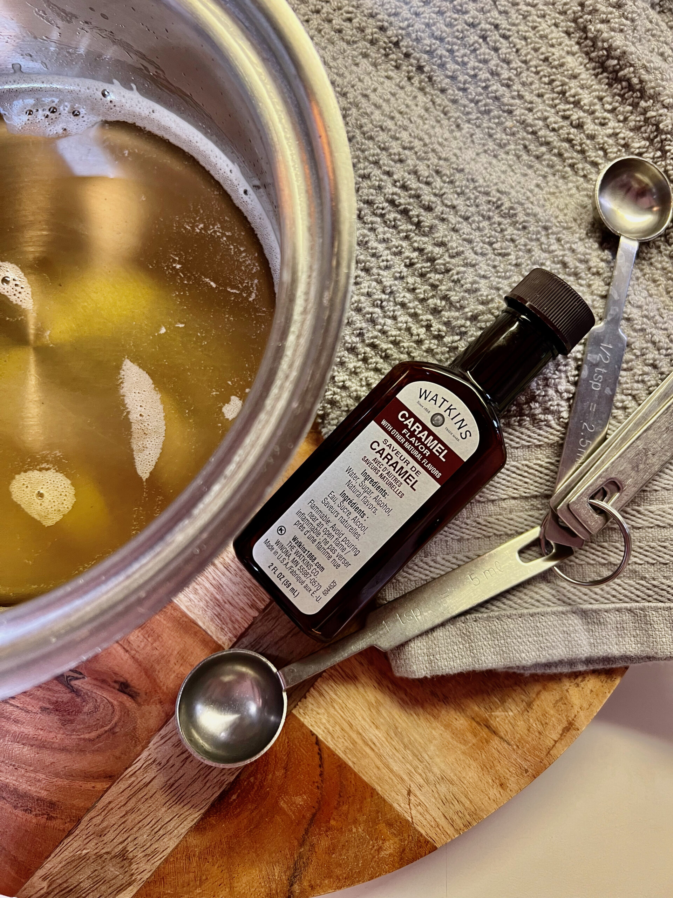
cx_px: 336
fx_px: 674
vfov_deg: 67.3
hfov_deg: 53.1
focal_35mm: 26
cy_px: 449
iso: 125
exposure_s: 1/60
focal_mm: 5.7
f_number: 1.5
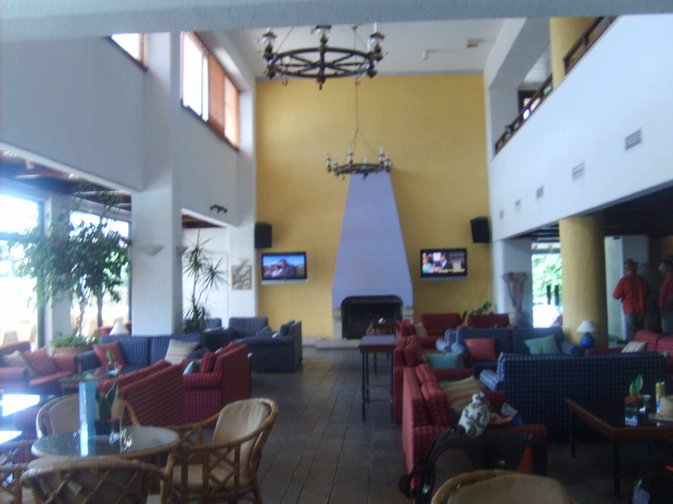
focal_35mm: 35
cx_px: 336
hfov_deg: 52.6
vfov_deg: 40.7
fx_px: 680
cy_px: 252
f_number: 2.8
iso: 66
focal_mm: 5.8
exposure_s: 1/30
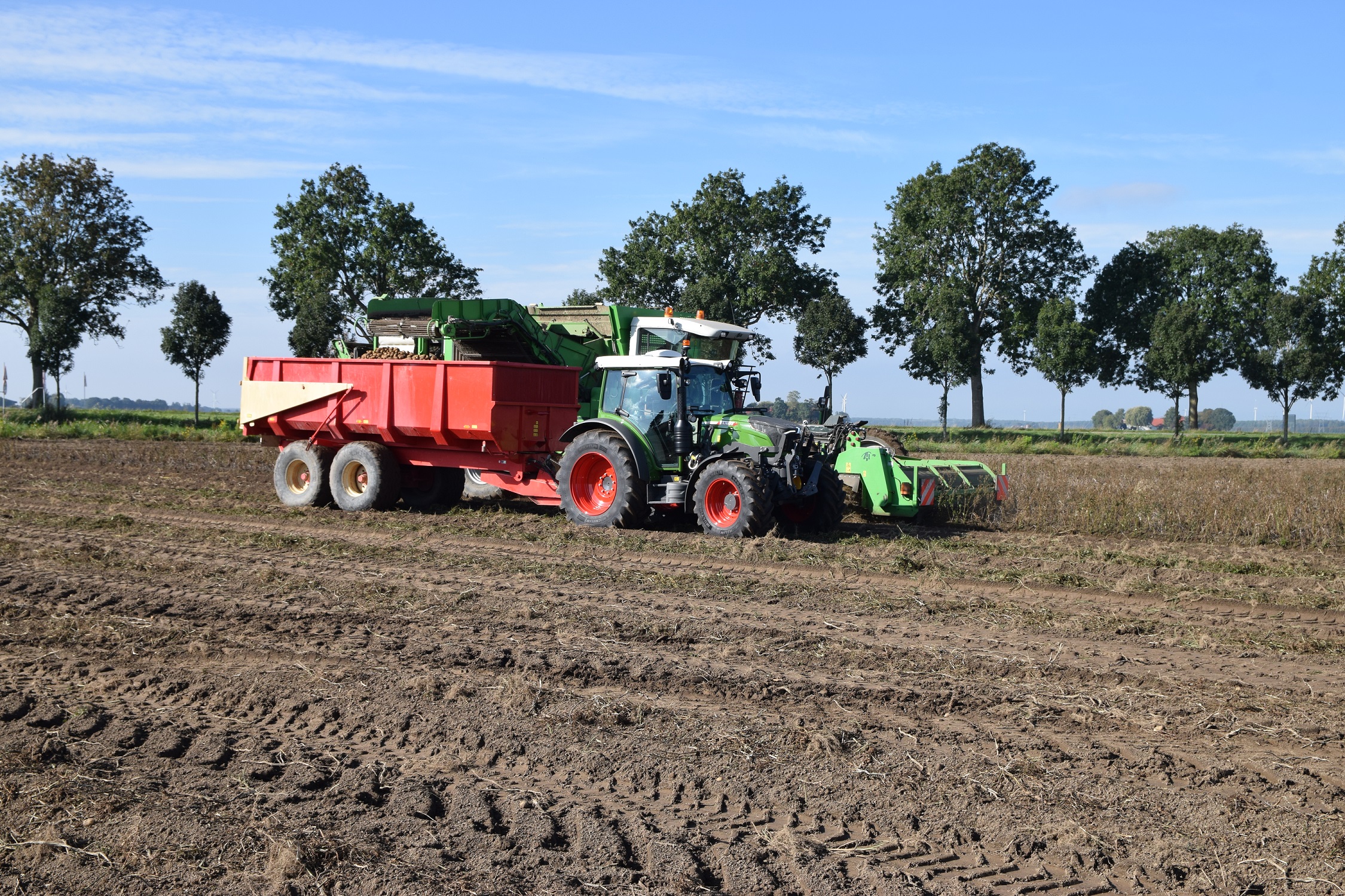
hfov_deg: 45.0
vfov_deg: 30.8
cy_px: 448
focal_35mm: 44
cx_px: 672
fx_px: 1625
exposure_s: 1/320
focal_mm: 29
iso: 200
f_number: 9
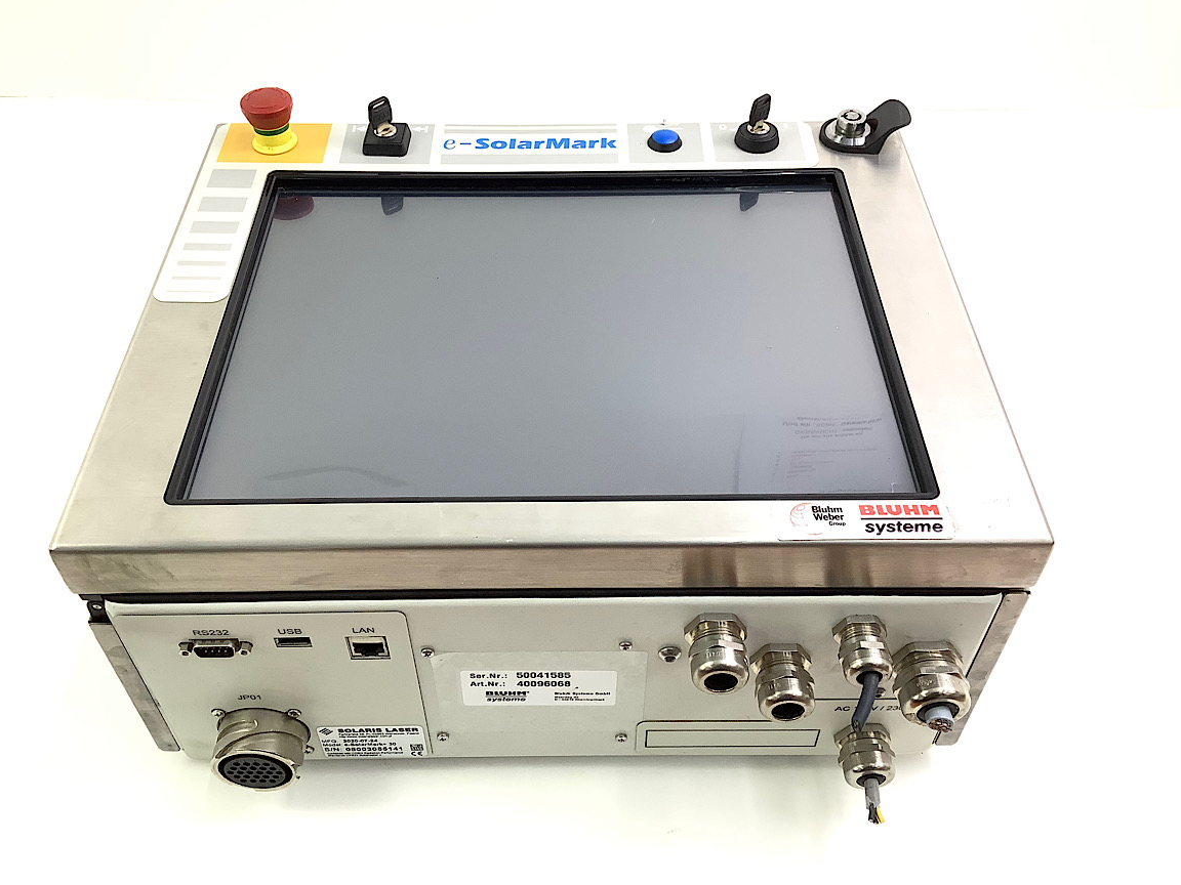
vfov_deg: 44.2
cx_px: 581
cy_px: 431
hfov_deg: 56.8
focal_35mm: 32
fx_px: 1092
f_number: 2.4
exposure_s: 1/50
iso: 50
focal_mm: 3.3
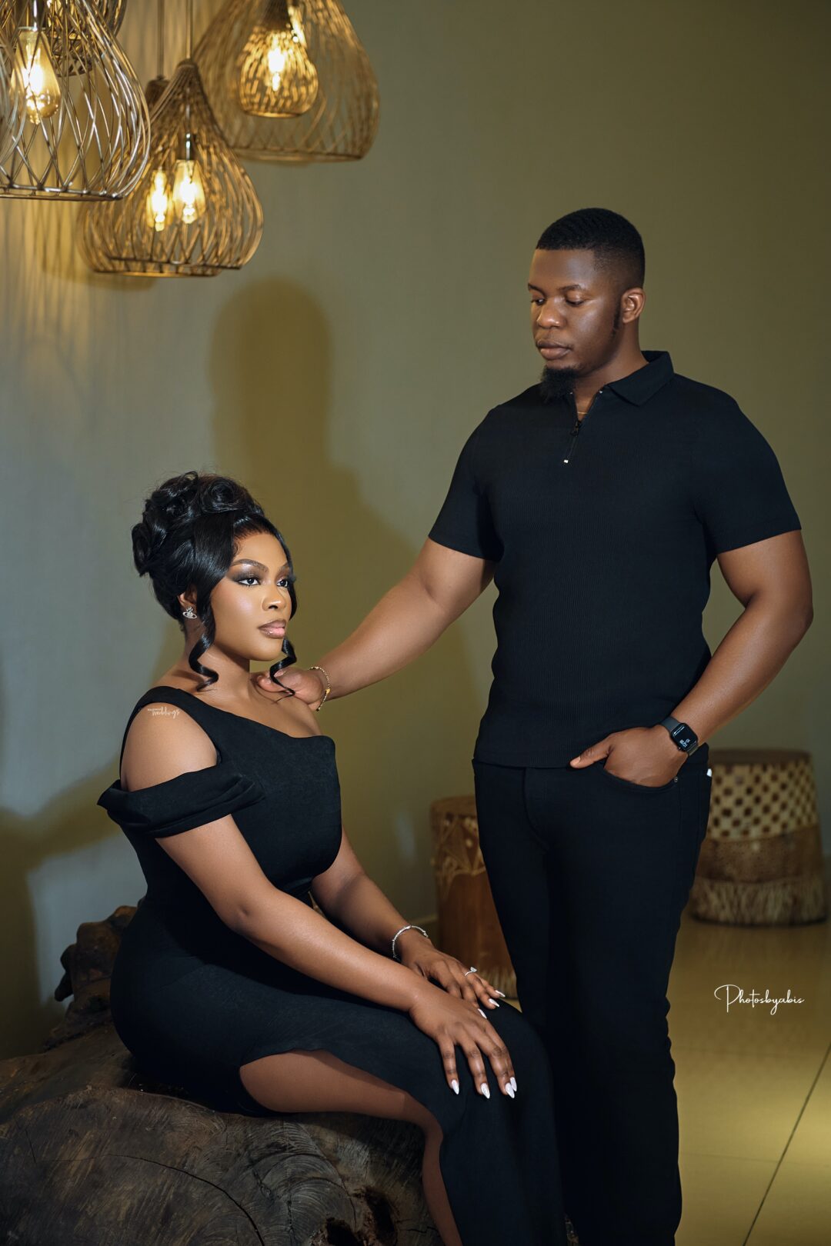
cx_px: 416
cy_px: 623
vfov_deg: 24.2
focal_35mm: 84
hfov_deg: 16.3
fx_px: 2908
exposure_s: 1/200
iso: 1250
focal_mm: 56
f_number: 2.5
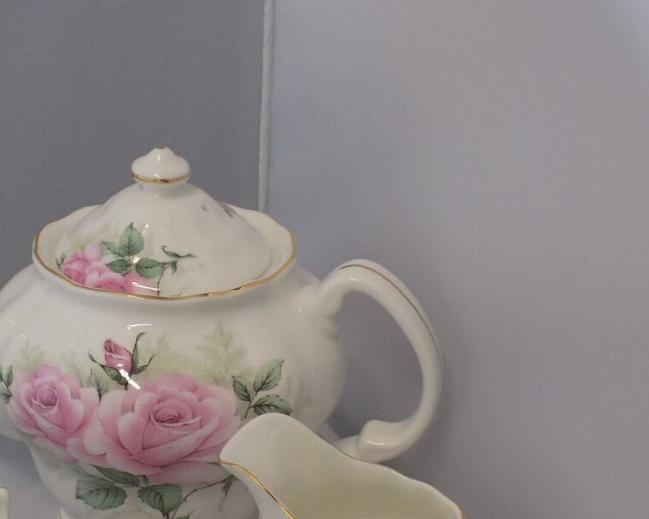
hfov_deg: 18.3
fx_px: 1959
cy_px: 385
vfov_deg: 15.0
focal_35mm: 102
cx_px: 2
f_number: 3.9
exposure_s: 1/30
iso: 140
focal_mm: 9.3
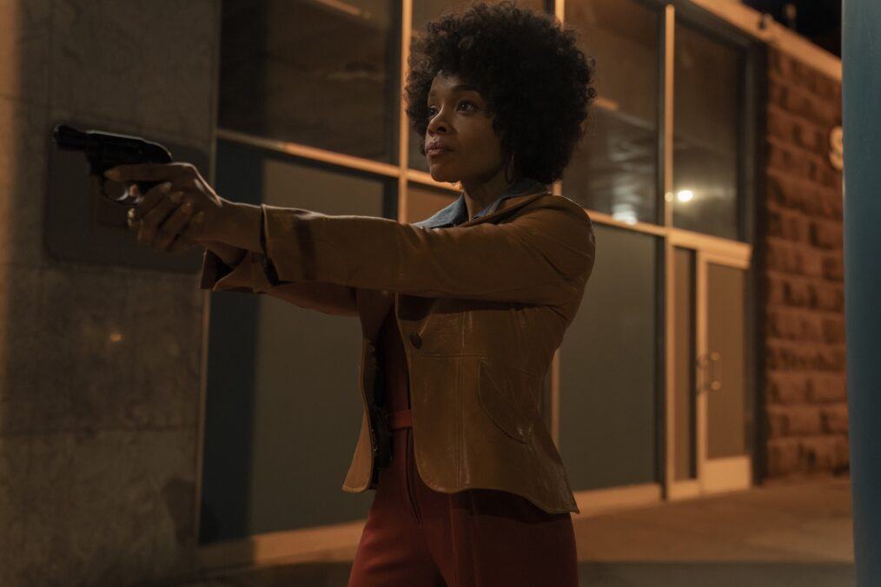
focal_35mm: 40
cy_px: 294
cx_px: 440
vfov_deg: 33.4
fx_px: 979
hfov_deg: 48.5
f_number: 2.8
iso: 5000
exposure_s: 1/250
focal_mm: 40
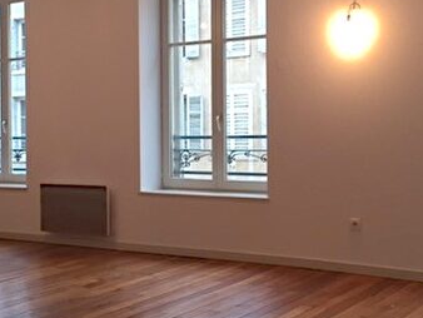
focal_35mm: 60
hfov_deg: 32.1
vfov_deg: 24.4
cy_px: 133
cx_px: 168
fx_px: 734
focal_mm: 4.15
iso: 64
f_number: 2.2
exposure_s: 1/30
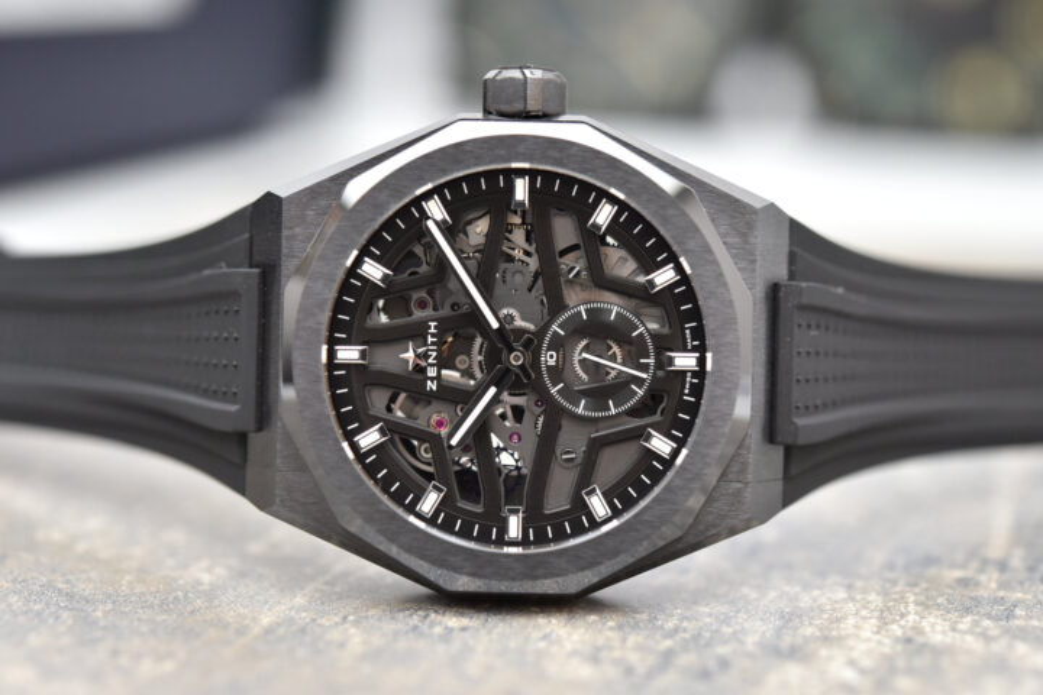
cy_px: 348
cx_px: 522
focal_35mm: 60
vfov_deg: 22.6
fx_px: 1738
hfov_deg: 33.4
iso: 2000
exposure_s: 1/125
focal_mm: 60
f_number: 5
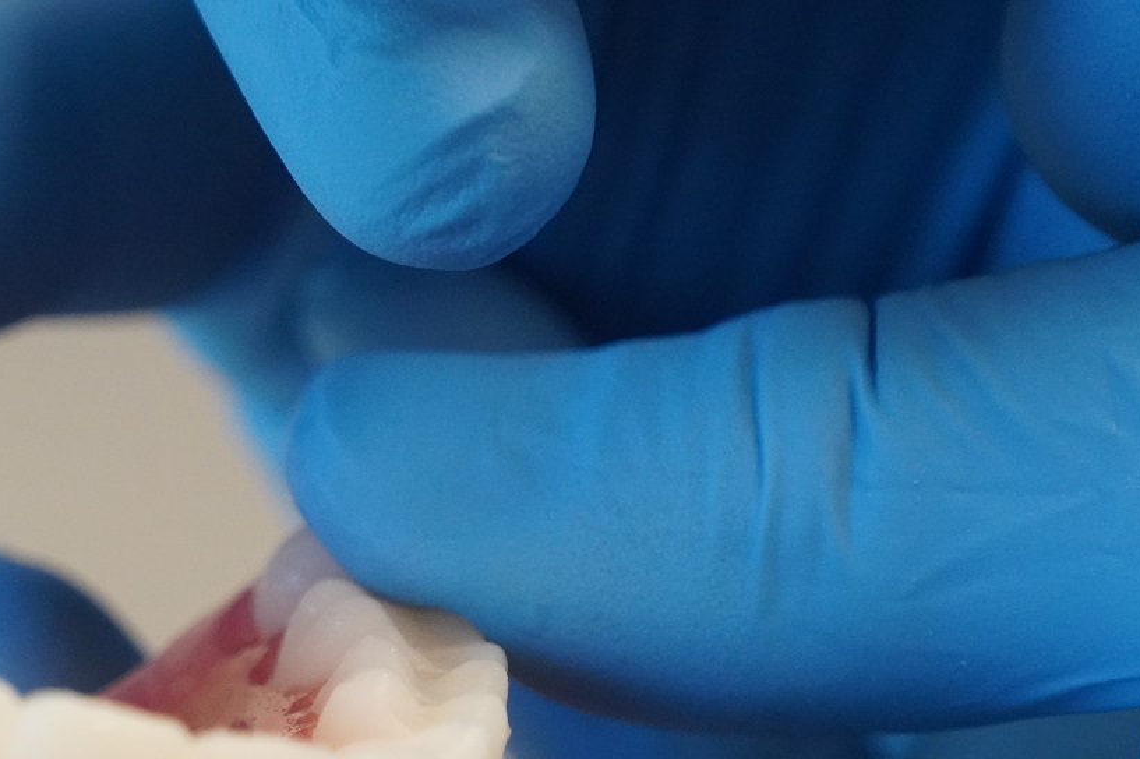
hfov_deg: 4.4
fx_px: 14877
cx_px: 345
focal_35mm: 470
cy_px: 327
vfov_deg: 2.9
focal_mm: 200
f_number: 6.3
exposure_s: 1/320
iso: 4000
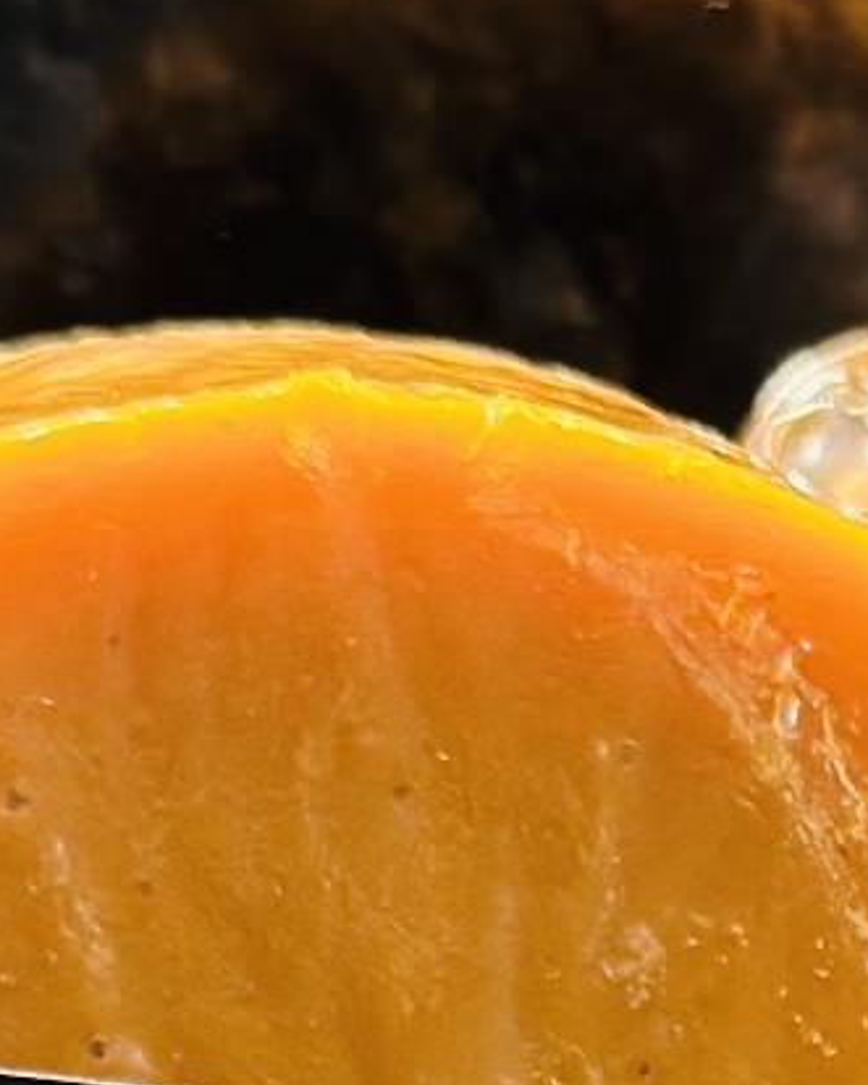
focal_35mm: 228
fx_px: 7324
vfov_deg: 8.1
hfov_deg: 6.6
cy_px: 2018
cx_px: 1663
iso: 320
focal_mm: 6.86
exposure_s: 1/40
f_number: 1.78
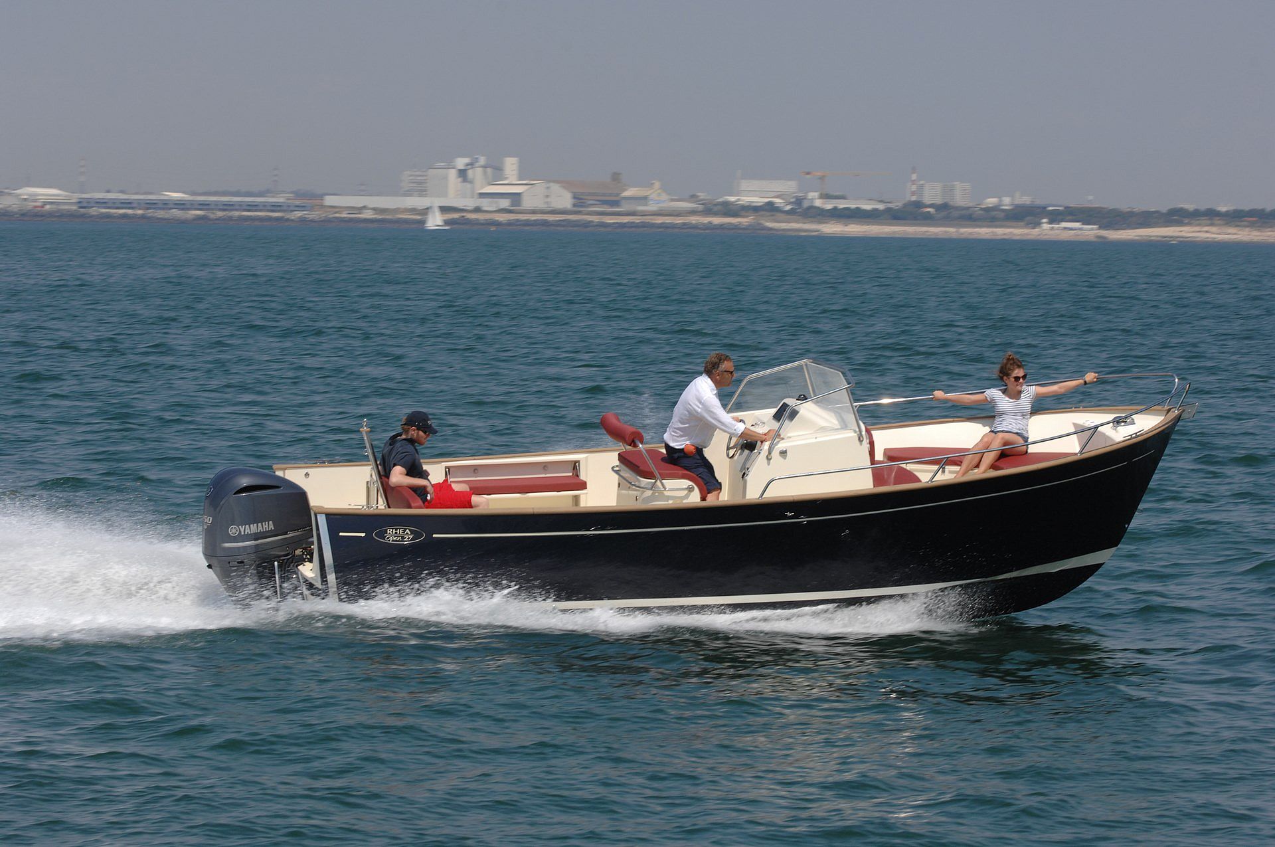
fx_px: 5571
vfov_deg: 8.7
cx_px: 638
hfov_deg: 13.1
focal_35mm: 158
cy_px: 424
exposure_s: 1/500
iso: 200
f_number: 9
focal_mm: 105
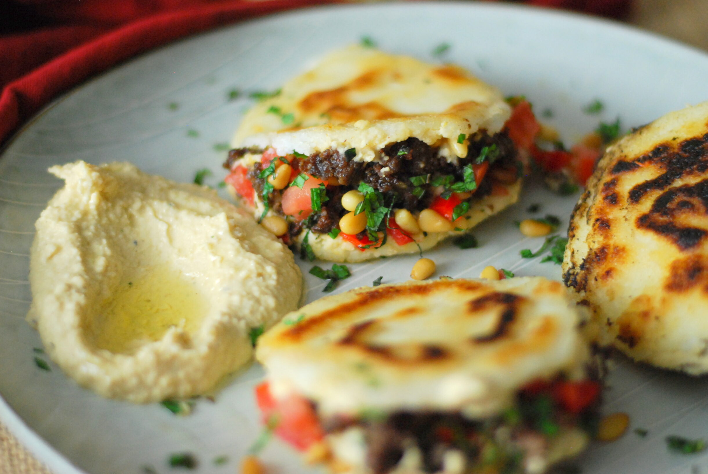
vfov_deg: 17.3
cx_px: 363
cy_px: 225
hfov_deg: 25.6
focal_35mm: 79
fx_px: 1556
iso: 800
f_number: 1.8
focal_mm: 50
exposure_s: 1/100
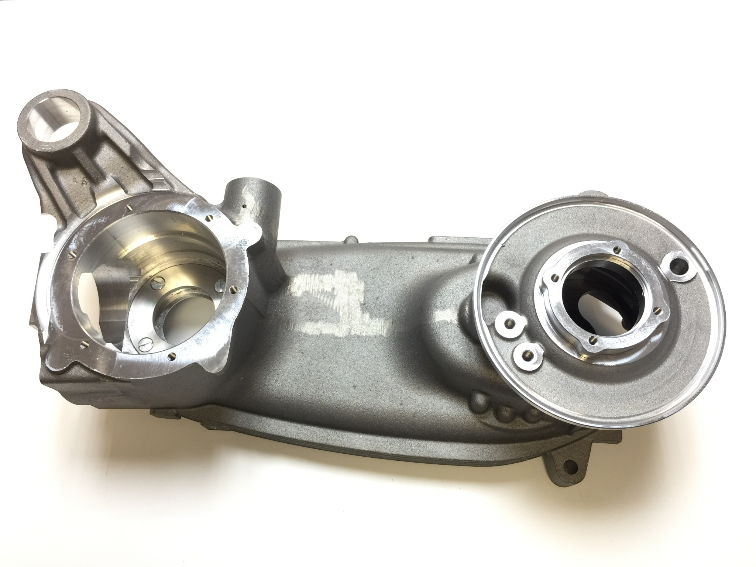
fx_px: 633
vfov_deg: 48.2
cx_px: 378
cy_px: 284
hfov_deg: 61.7
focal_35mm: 29
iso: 64
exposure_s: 1/33
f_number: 2.2
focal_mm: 4.15
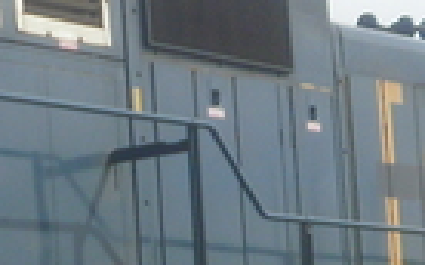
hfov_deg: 10.2
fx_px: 2338
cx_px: -139
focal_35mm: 202
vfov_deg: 6.4
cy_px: 398
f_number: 8.5
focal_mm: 5.45
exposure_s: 1/160
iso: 100
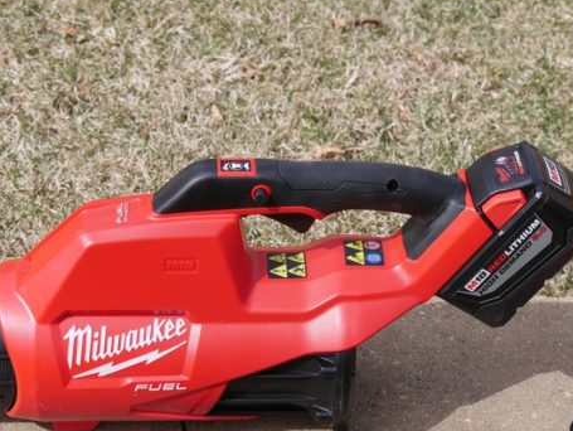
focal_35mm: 91
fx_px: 1508
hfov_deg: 21.5
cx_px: 271
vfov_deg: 16.3
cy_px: 252
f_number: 7.1
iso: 200
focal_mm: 37
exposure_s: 1/320
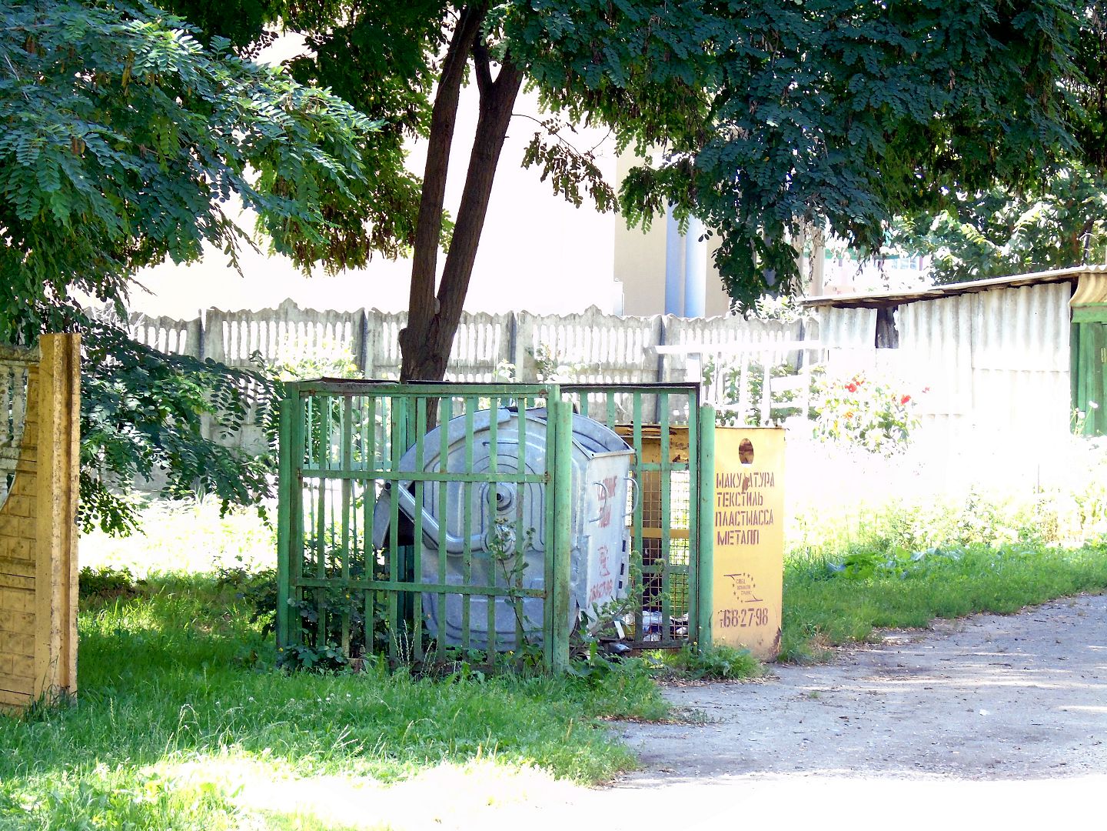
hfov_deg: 12.2
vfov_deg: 9.2
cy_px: 416
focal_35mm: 162
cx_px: 554
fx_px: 5181
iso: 100
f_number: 4.9
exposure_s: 1/125
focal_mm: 29
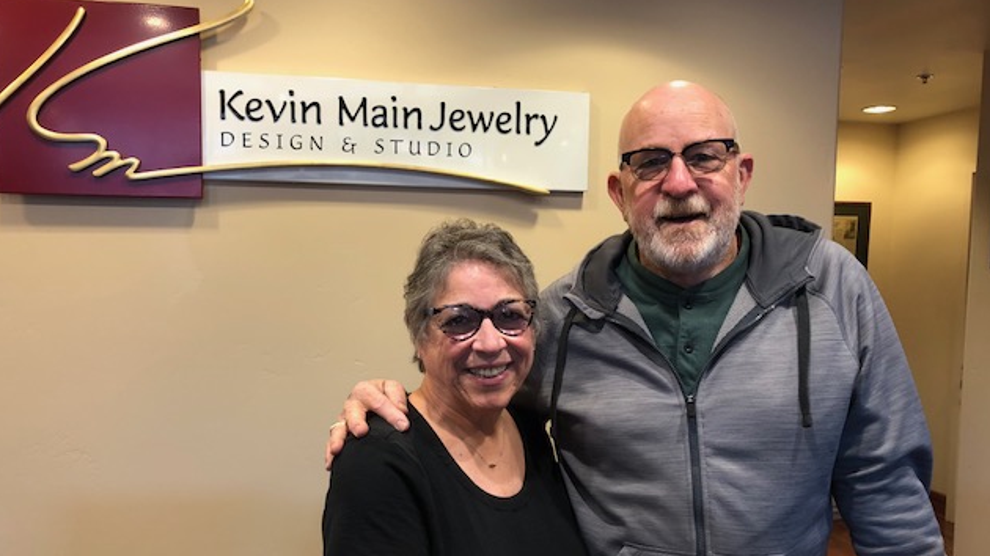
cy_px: 330
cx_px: 493
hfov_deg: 62.6
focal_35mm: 31
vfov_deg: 37.6
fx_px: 814
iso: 40
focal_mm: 3.99
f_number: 1.8
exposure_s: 1/20
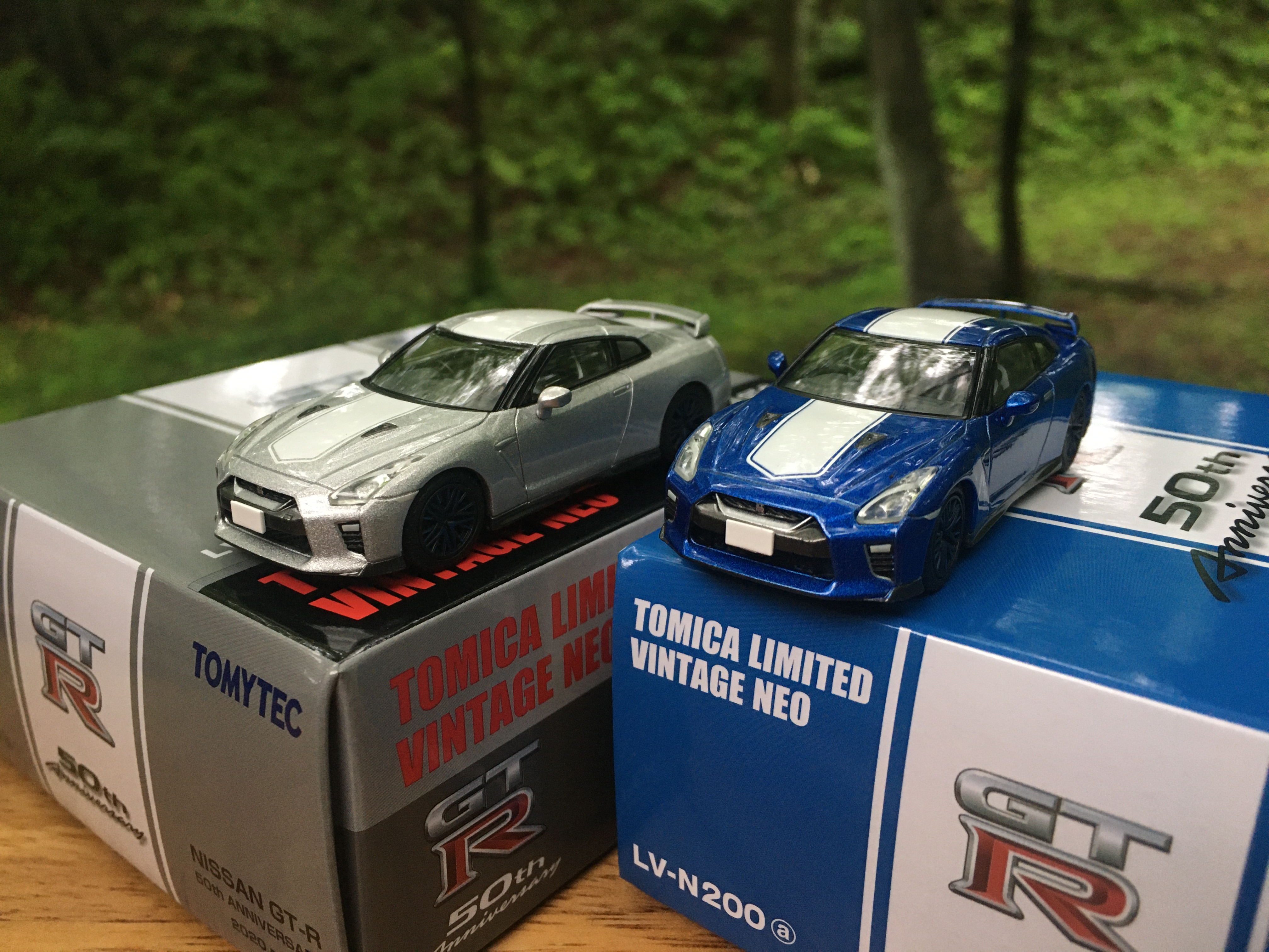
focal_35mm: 29
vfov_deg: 48.2
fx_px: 1063
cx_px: 634
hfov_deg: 61.7
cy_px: 476
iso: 125
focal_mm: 4.15
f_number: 2.2
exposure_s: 1/30
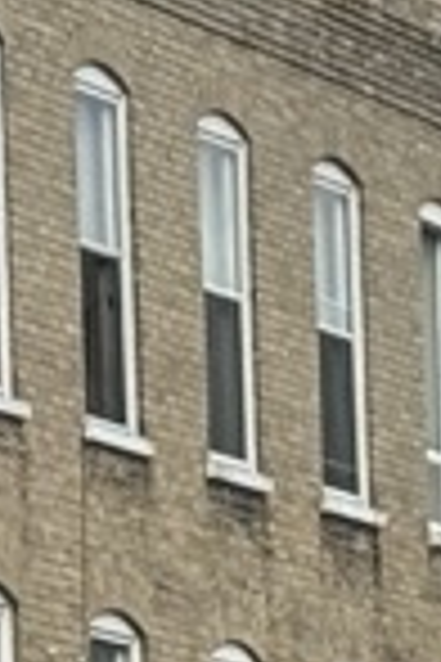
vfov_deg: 4.7
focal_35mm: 435
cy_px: 567
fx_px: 7992
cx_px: -2066
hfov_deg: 2.9
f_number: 1.78
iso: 64
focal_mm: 6.86
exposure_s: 1/2611
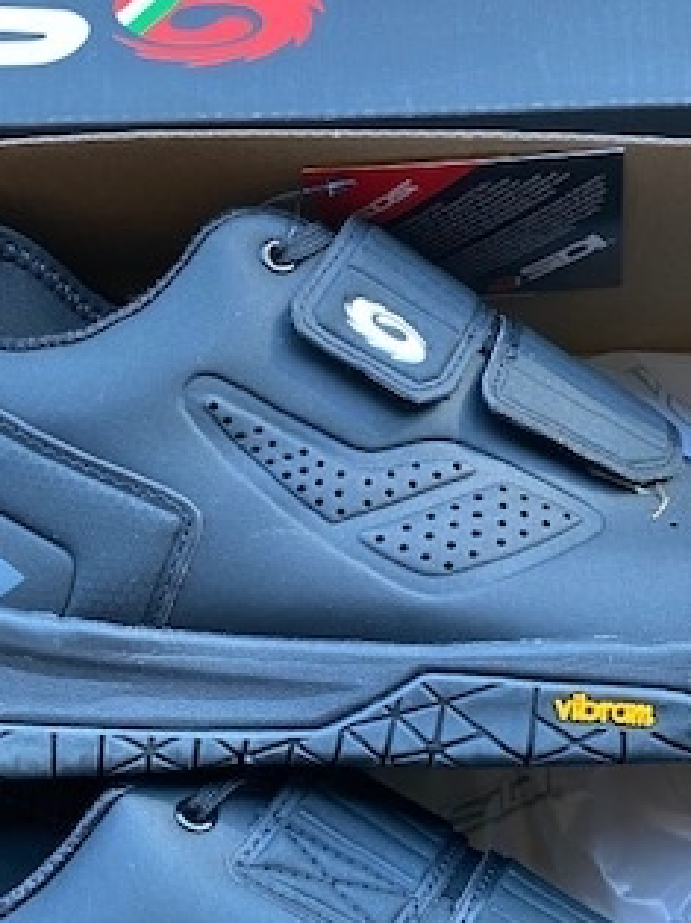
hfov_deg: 27.5
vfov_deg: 36.2
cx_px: 359
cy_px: 488
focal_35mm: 53
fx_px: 1413
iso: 125
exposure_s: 1/79
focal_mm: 4.25
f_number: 1.8
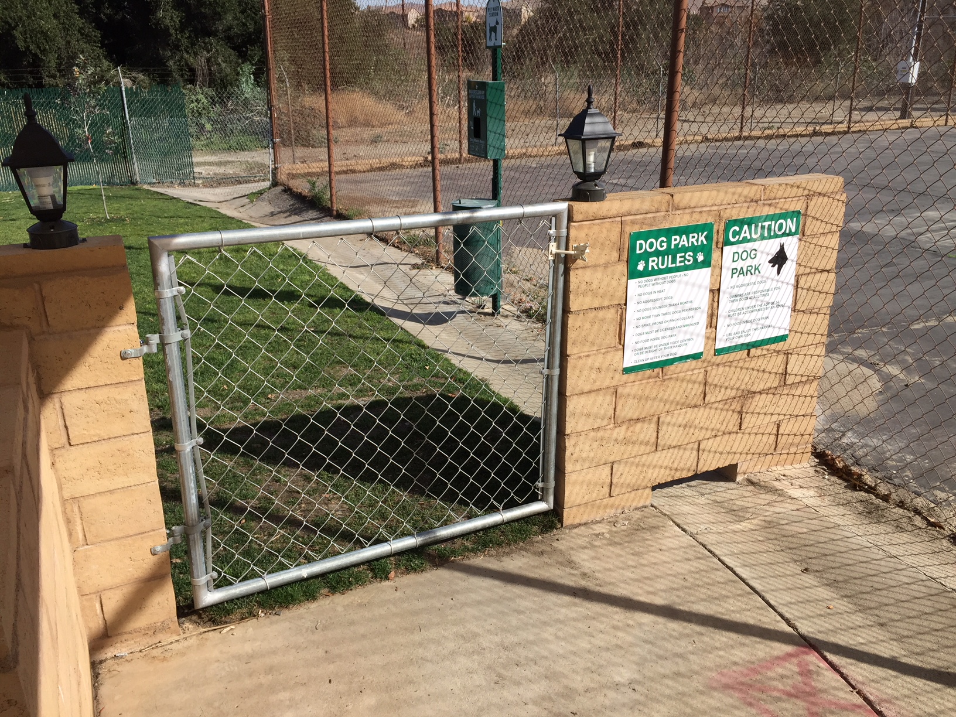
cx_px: 478
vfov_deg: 48.2
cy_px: 358
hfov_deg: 61.7
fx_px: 801
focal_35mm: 29
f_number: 2.2
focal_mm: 4.15
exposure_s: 1/1883
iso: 32
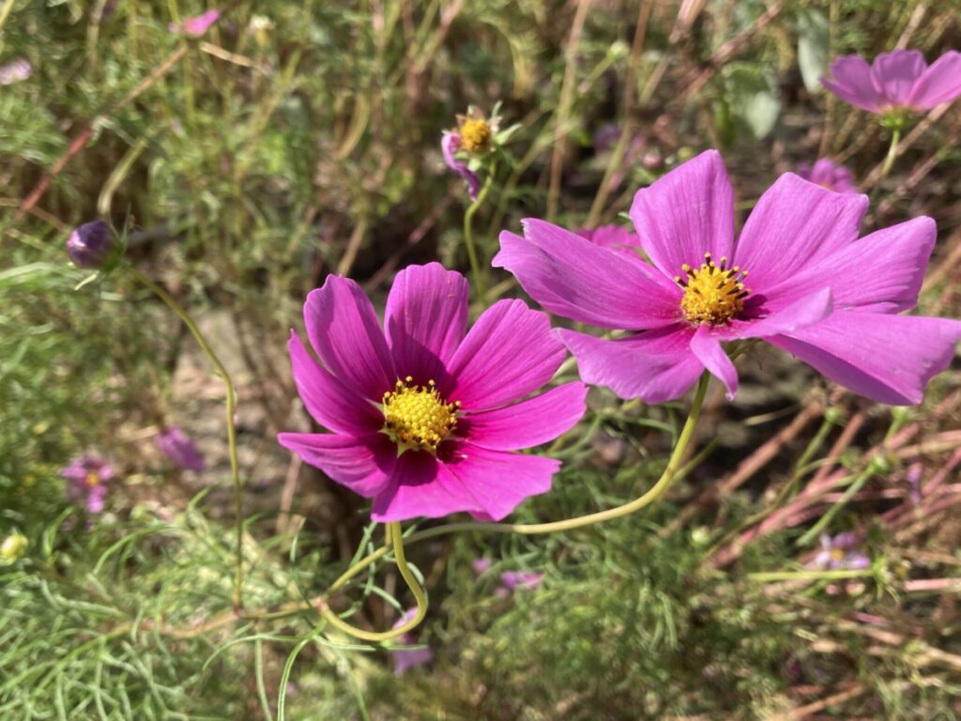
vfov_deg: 49.7
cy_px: 360
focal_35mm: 28
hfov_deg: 63.4
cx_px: 480
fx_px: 777
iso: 20
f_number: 1.8
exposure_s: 1/842
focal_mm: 3.99
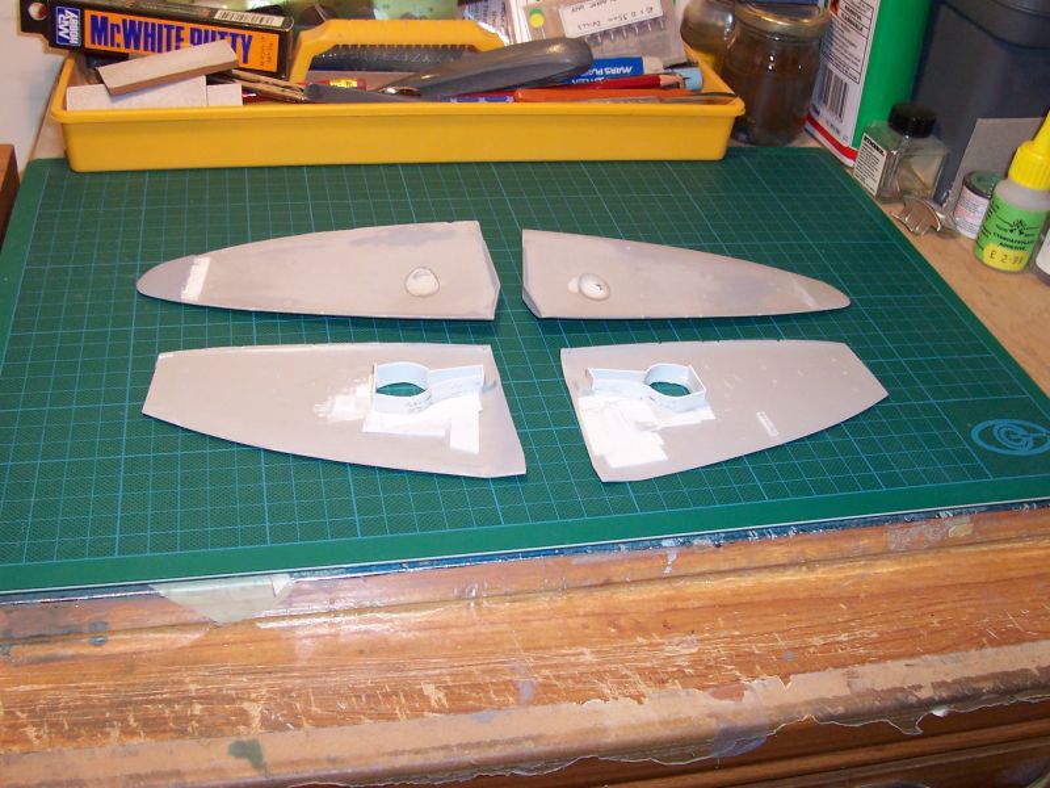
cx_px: 525
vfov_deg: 38.7
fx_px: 1122
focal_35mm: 37
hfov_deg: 50.1
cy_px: 394
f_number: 2.8
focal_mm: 5.6
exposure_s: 1/60
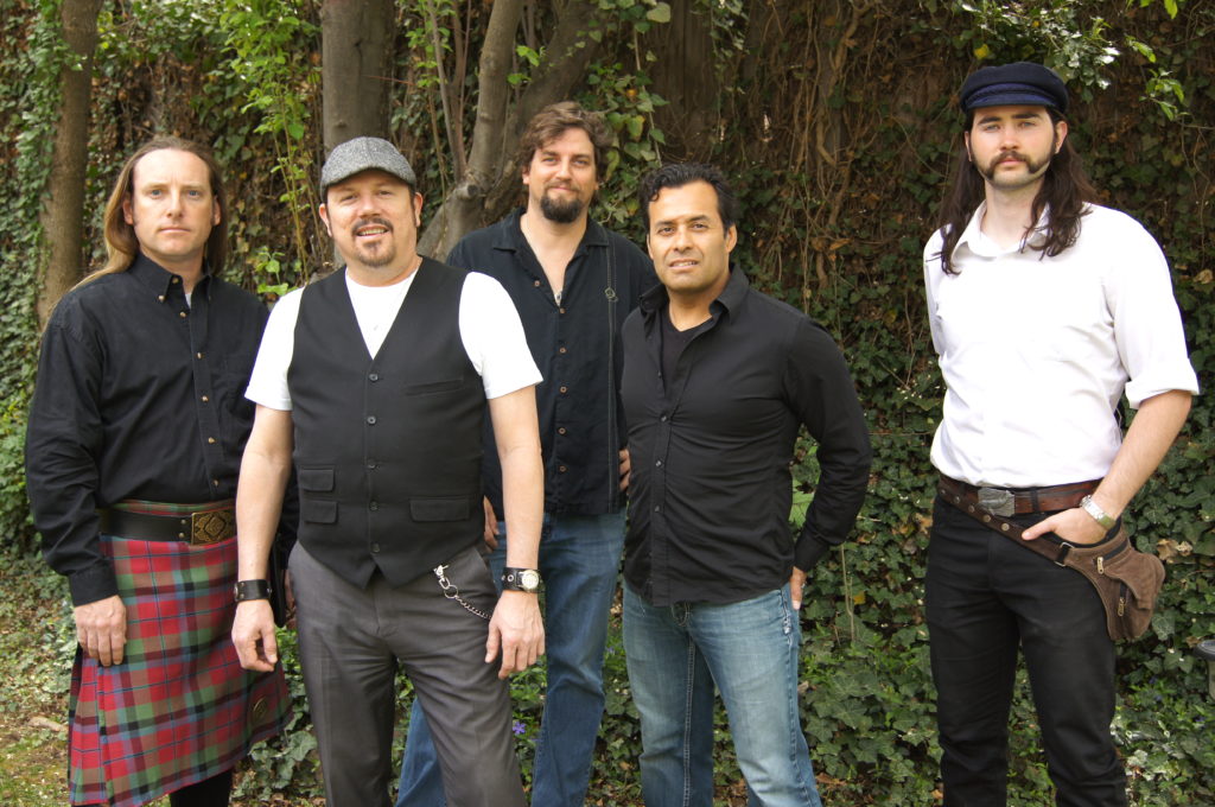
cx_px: 608
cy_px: 404
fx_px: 1315
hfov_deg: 49.6
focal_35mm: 39
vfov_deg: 34.1
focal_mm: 26
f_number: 4.5
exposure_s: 1/50
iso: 100
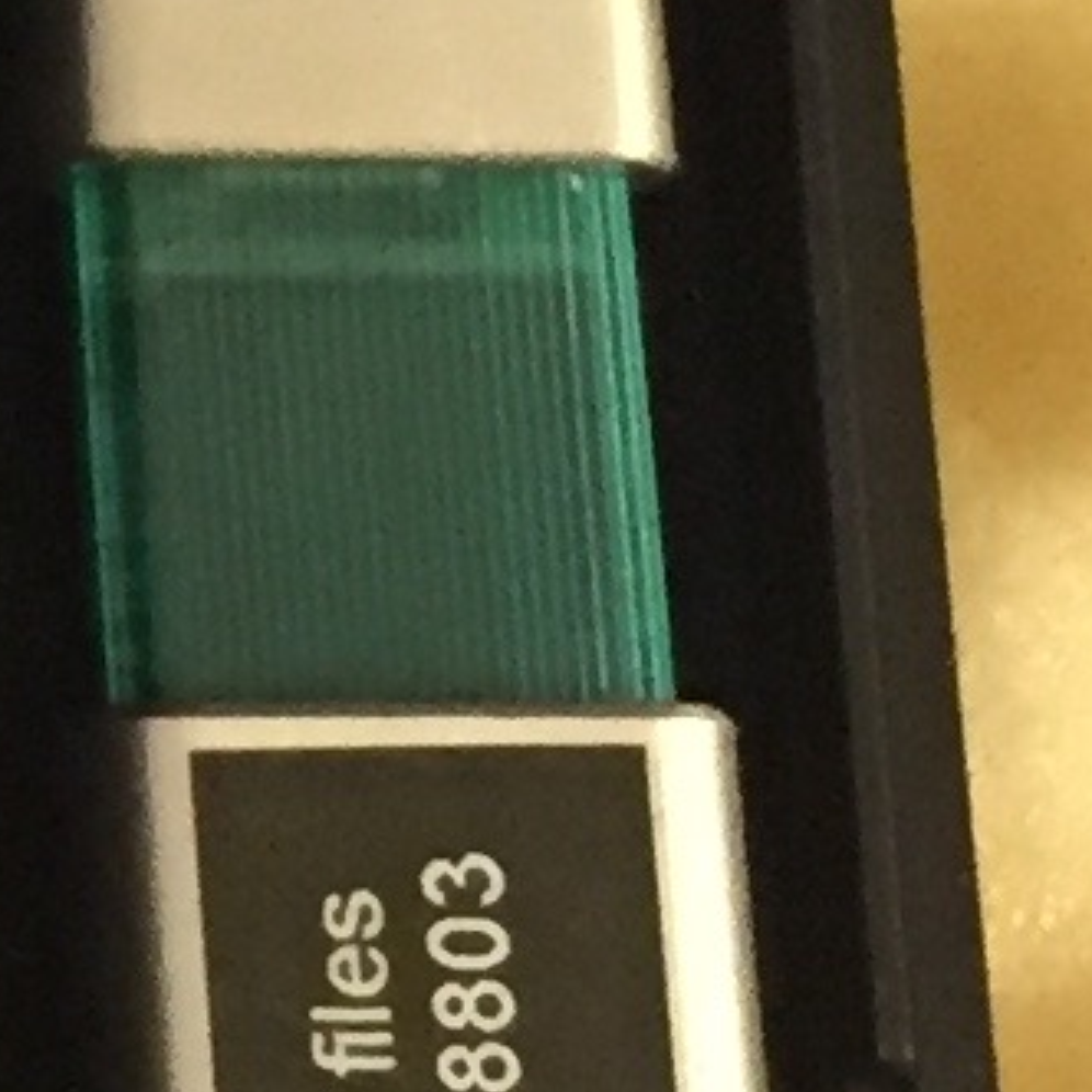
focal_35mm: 252
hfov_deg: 6.3
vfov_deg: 6.7
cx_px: -2233
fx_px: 8994
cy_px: -1036
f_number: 2.2
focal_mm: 4.15
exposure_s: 1/30
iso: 200
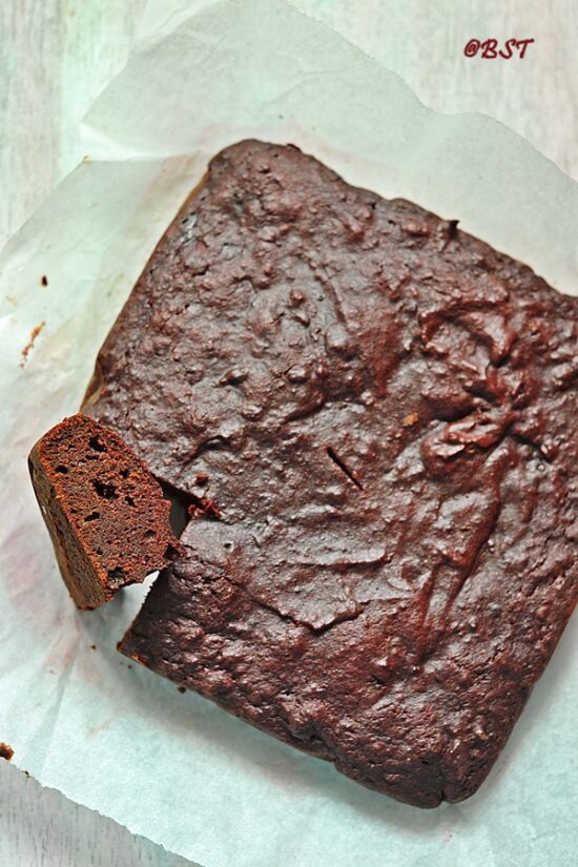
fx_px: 1806
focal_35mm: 75
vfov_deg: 27.0
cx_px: 289
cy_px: 434
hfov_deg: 18.2
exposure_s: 1/60
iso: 400
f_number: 3.2
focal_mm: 50
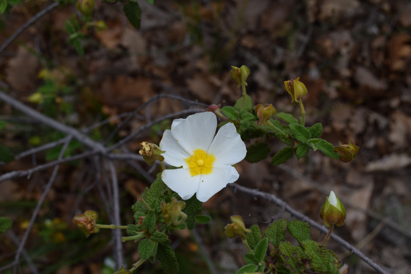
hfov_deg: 41.1
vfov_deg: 28.1
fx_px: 548
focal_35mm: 48
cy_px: 137
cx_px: 206
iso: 200
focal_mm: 32
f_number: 8
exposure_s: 1/400
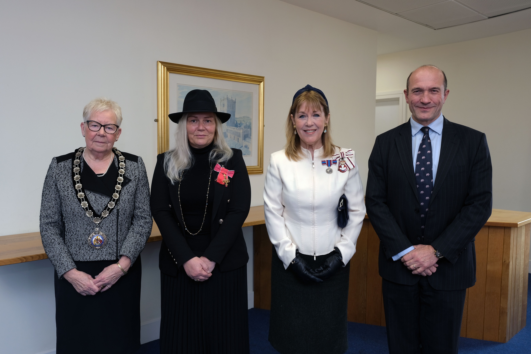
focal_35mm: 28
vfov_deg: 46.4
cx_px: 266
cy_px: 177
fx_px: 413
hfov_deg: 65.5
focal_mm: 18.7
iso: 400
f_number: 5.6
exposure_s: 1/60
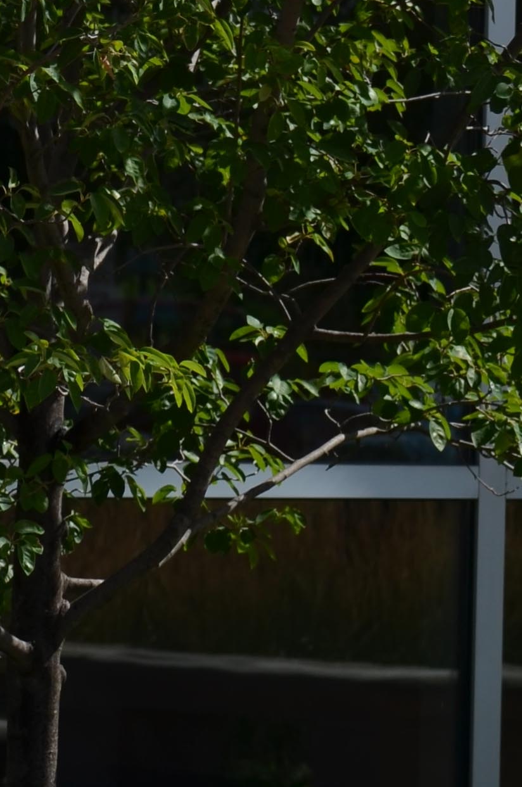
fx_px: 7139
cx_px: 96
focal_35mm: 327
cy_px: 53
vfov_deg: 6.3
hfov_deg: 4.2
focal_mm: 55
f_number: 4
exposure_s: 1/1600
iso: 100
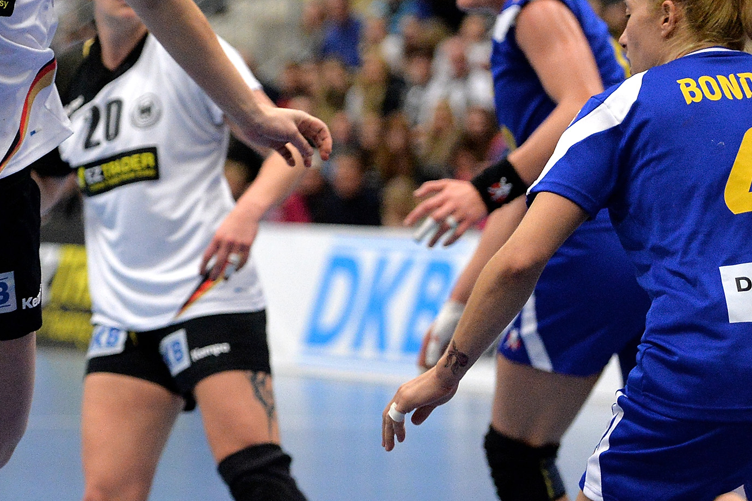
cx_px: 3
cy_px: 93
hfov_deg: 8.4
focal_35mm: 243
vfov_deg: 5.6
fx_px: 5076
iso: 5000
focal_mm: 112
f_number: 2.8
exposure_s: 1/1250
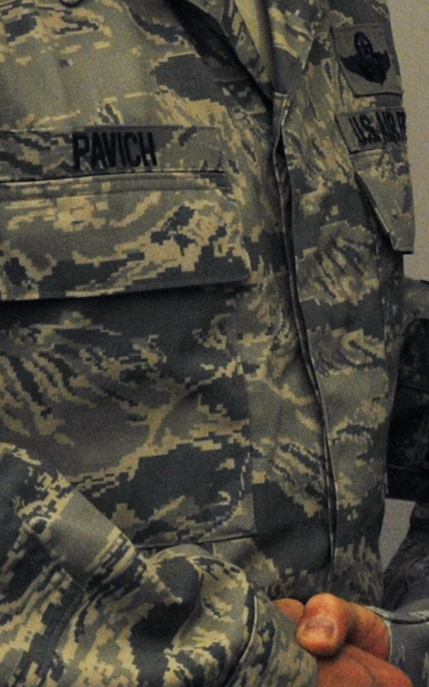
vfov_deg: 14.5
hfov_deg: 8.6
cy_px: 63
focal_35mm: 143
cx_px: 879
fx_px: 2675
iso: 1600
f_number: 5.6
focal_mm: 38
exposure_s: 1/160
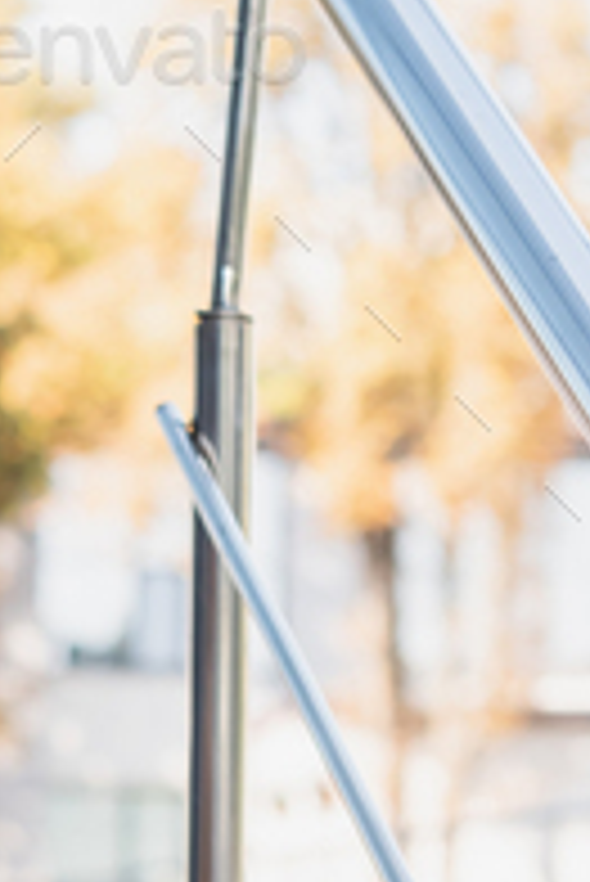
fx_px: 5546
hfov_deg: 5.9
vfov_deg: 8.9
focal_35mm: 226
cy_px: 1364
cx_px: -585
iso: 125
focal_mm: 50
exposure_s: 1/250
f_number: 4
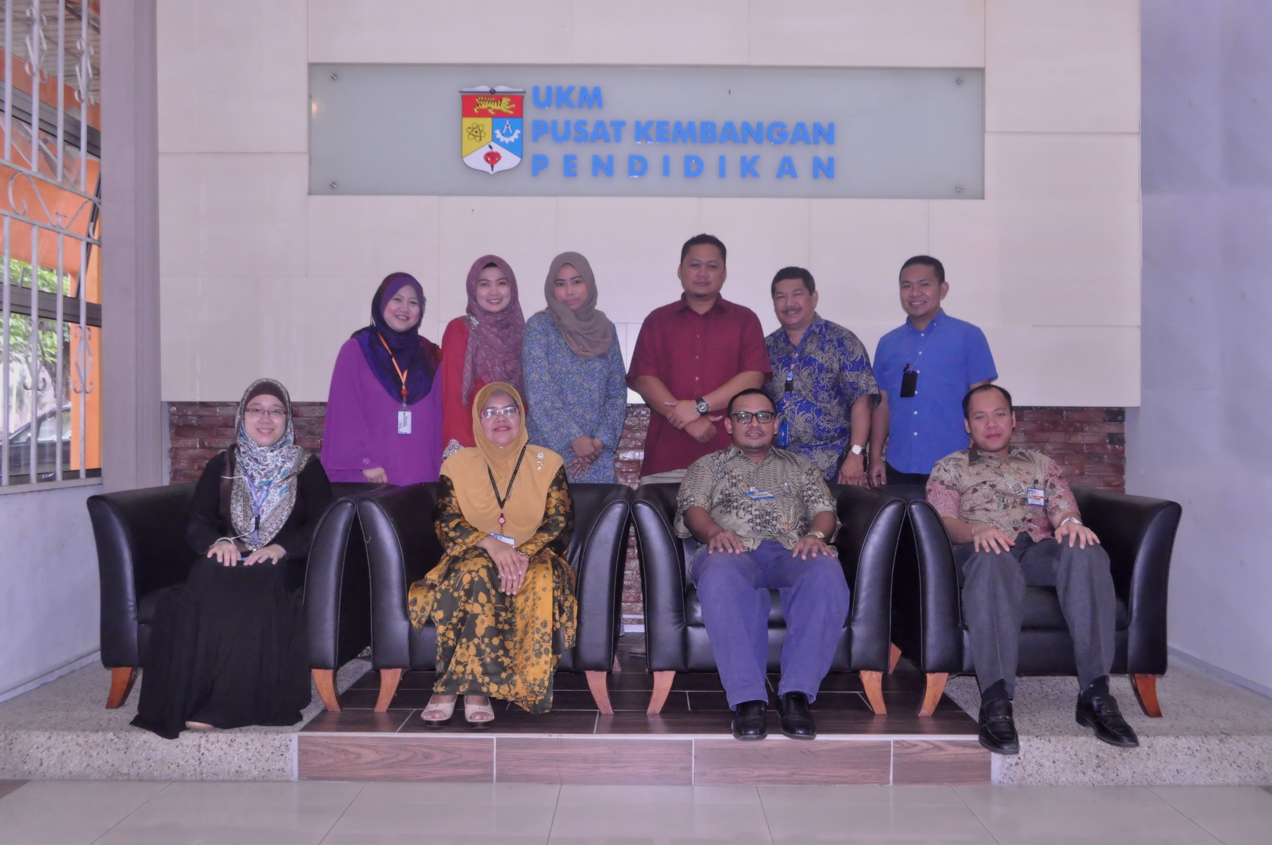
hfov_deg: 57.3
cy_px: 422
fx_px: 1165
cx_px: 636
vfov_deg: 39.9
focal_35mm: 33
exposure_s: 1/100
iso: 3200
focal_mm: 22
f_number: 6.3
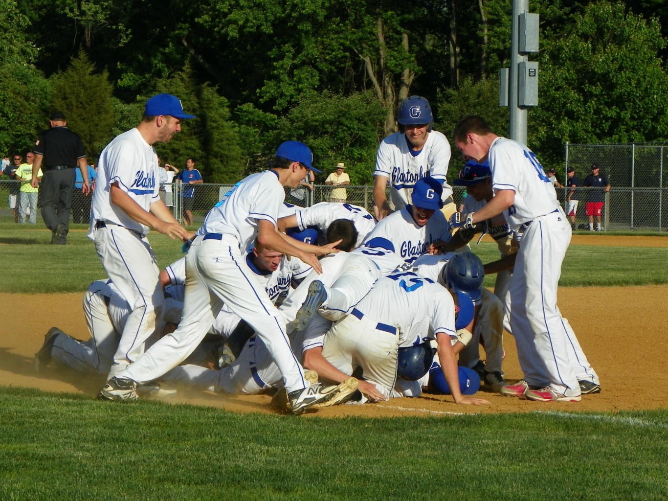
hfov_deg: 12.9
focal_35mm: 153
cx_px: 334
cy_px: 250
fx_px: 2952
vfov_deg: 9.7
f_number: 5.6
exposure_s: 1/640
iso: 64
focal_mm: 27.2
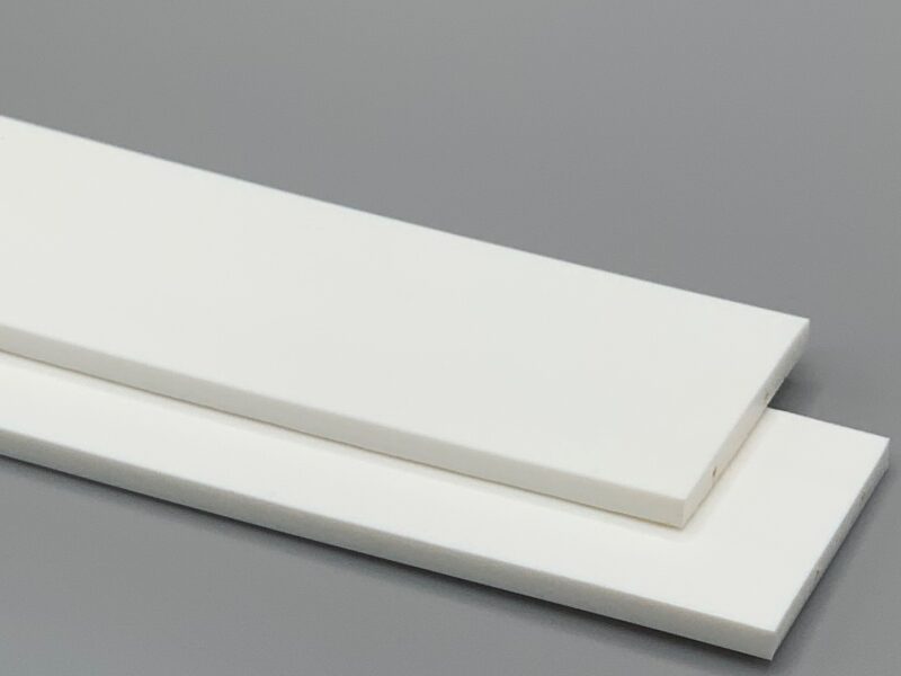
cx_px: 450
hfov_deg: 36.8
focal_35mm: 52
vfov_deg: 28.0
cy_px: 338
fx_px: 1353
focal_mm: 6
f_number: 2.4
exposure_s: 1/123
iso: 16
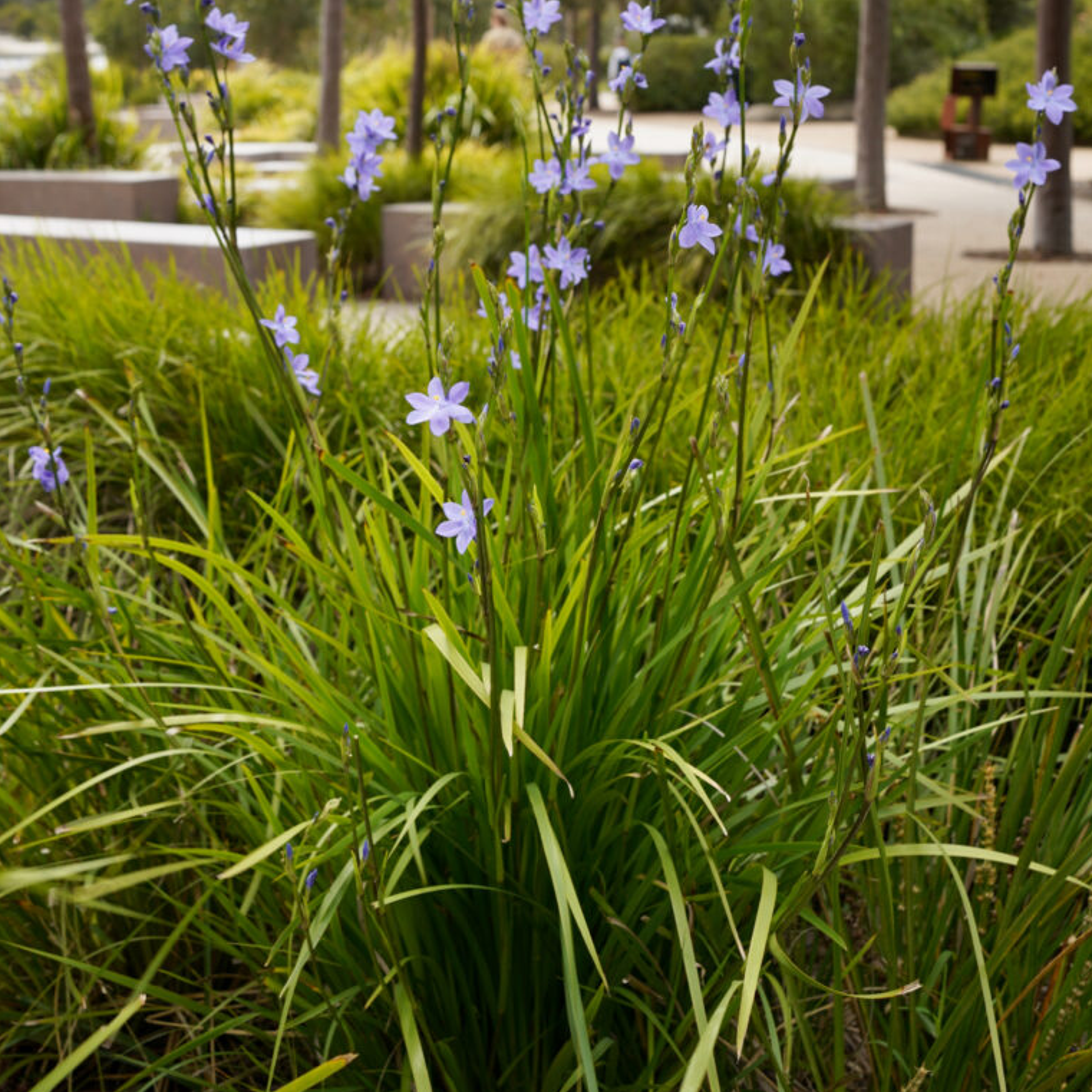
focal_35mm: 45
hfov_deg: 37.6
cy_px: 389
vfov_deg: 37.3
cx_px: 548
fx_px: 1606
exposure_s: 1/80
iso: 200
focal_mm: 35
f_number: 7.1
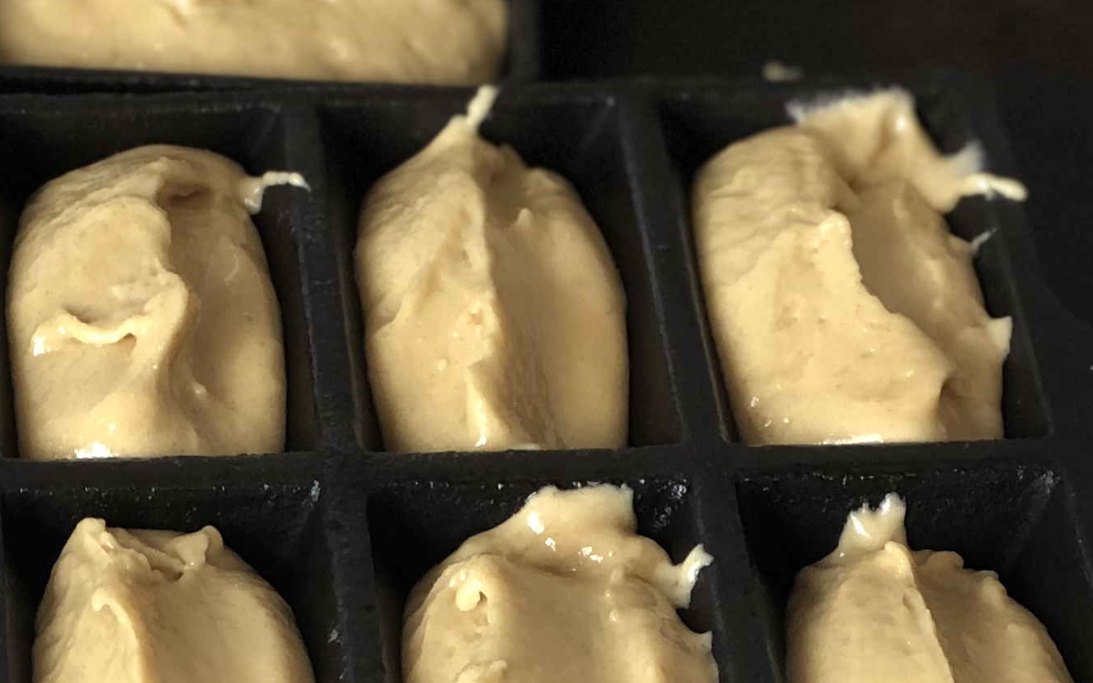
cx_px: -82
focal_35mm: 182
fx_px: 5422
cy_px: -180
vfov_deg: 7.1
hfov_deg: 11.4
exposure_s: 1/30
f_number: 2.8
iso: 32
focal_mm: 6.6
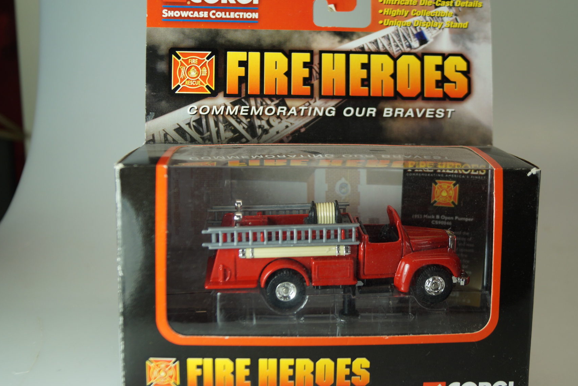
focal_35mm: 47
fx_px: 755
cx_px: 324
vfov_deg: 28.6
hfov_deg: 41.8
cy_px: 183
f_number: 4.5
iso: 160
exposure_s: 1/160
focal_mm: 26
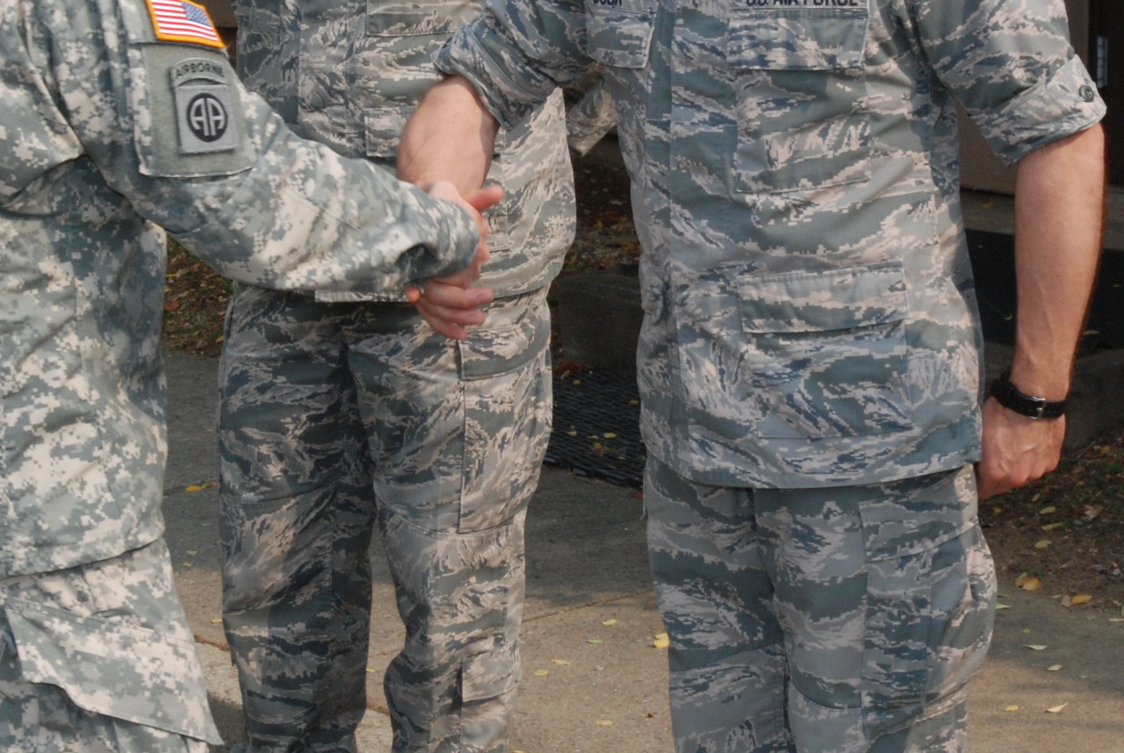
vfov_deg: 12.7
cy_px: 186
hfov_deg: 18.9
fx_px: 3376
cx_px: 517
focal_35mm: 108
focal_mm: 32
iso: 400
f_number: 14
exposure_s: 1/200
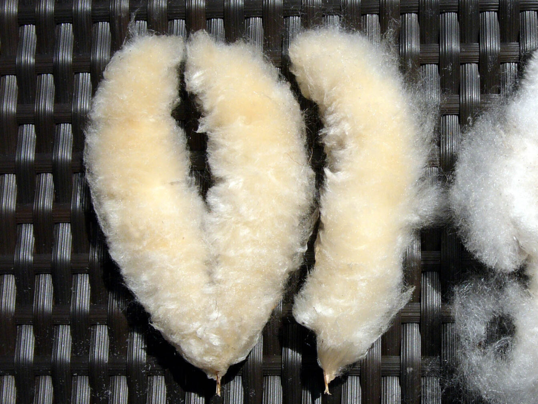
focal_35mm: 84
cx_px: 372
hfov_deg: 23.1
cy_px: 205
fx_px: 1306
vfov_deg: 17.6
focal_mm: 13.8
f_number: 9
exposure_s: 1/640
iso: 100
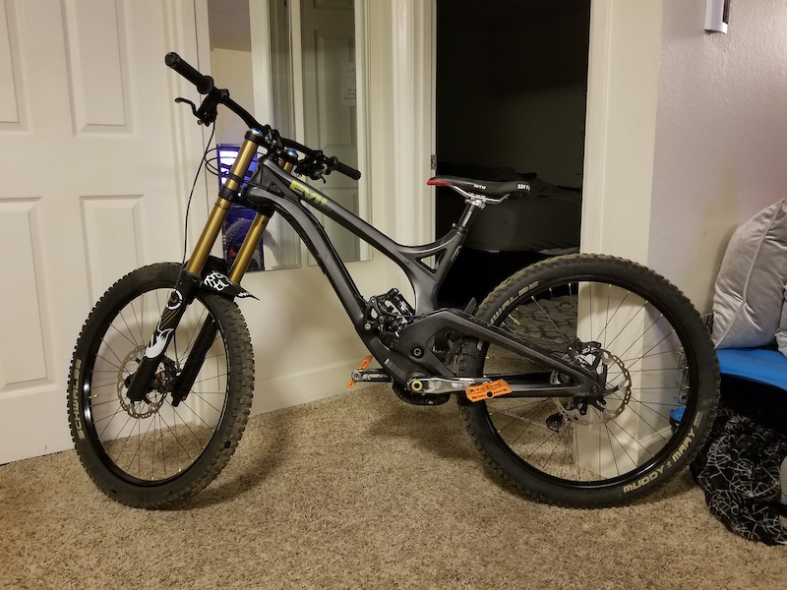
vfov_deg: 53.1
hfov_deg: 67.3
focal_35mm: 26
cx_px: 394
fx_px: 591
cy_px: 295
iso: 250
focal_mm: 4.25
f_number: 1.7
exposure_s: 1/10
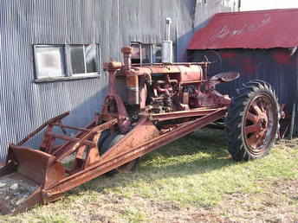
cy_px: 112
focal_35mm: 43
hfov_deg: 43.9
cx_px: 149
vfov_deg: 33.6
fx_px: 370
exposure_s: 1/104
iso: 100
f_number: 3
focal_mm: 6.6
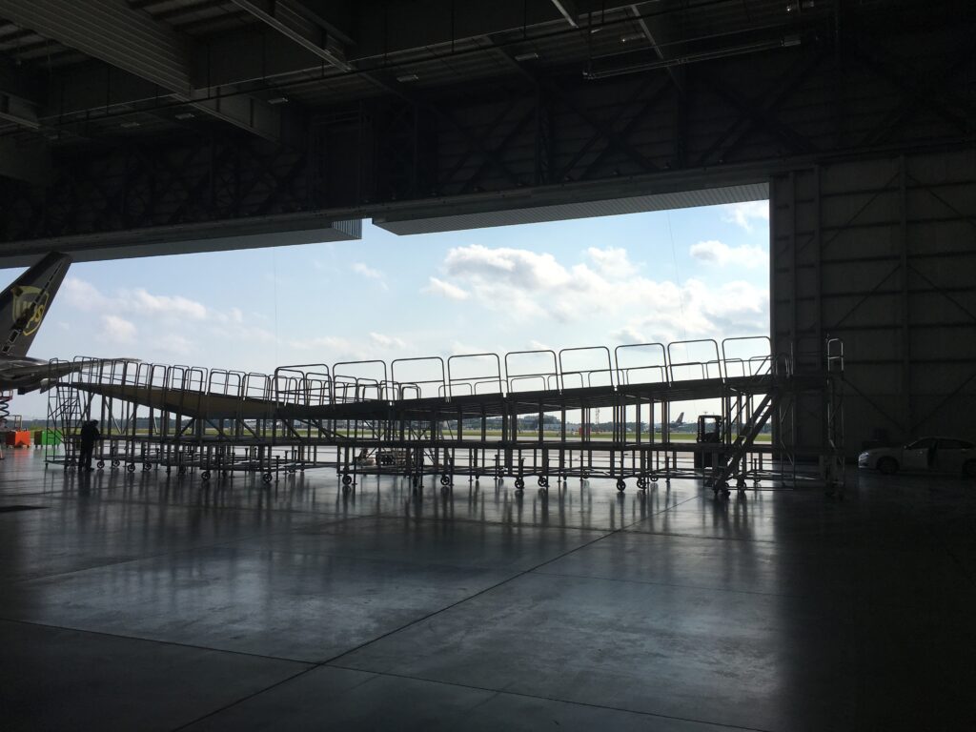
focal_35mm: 29
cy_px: 366
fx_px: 818
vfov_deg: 48.2
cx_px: 488
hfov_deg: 61.7
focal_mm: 4.15
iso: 25
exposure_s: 1/3497
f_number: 2.2
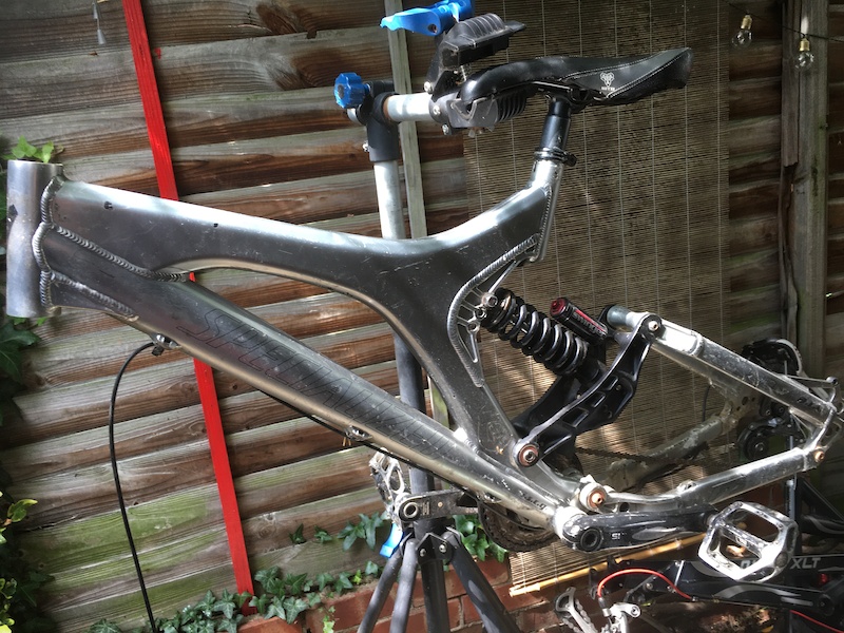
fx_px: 707
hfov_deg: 61.7
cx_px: 422
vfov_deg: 48.2
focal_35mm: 29
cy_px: 316
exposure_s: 1/100
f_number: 2.2
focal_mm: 4.15
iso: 40
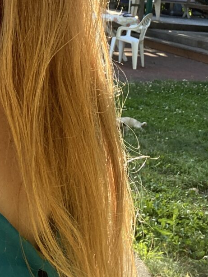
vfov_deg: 23.8
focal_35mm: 75
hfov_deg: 18.9
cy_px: -51
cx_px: -18
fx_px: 600
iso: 40
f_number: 2.2
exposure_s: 1/122
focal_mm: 2.71
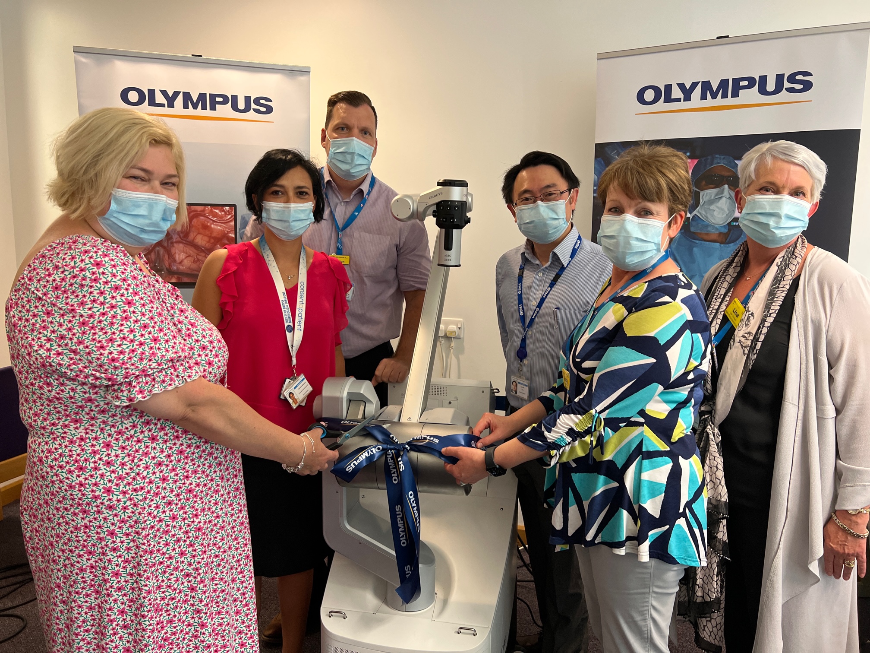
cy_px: 326
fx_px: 653
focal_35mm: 26
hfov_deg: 67.3
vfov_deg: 53.1
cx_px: 435
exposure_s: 1/50
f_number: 1.5
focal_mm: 5.7
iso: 125
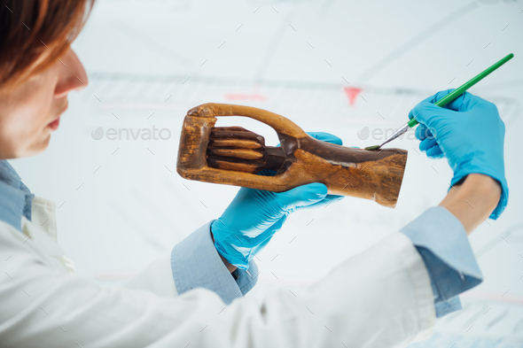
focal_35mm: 105
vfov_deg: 13.0
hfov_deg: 19.5
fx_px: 1525
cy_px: 174
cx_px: 262
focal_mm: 105
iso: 64
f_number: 3.5
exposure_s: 1/200
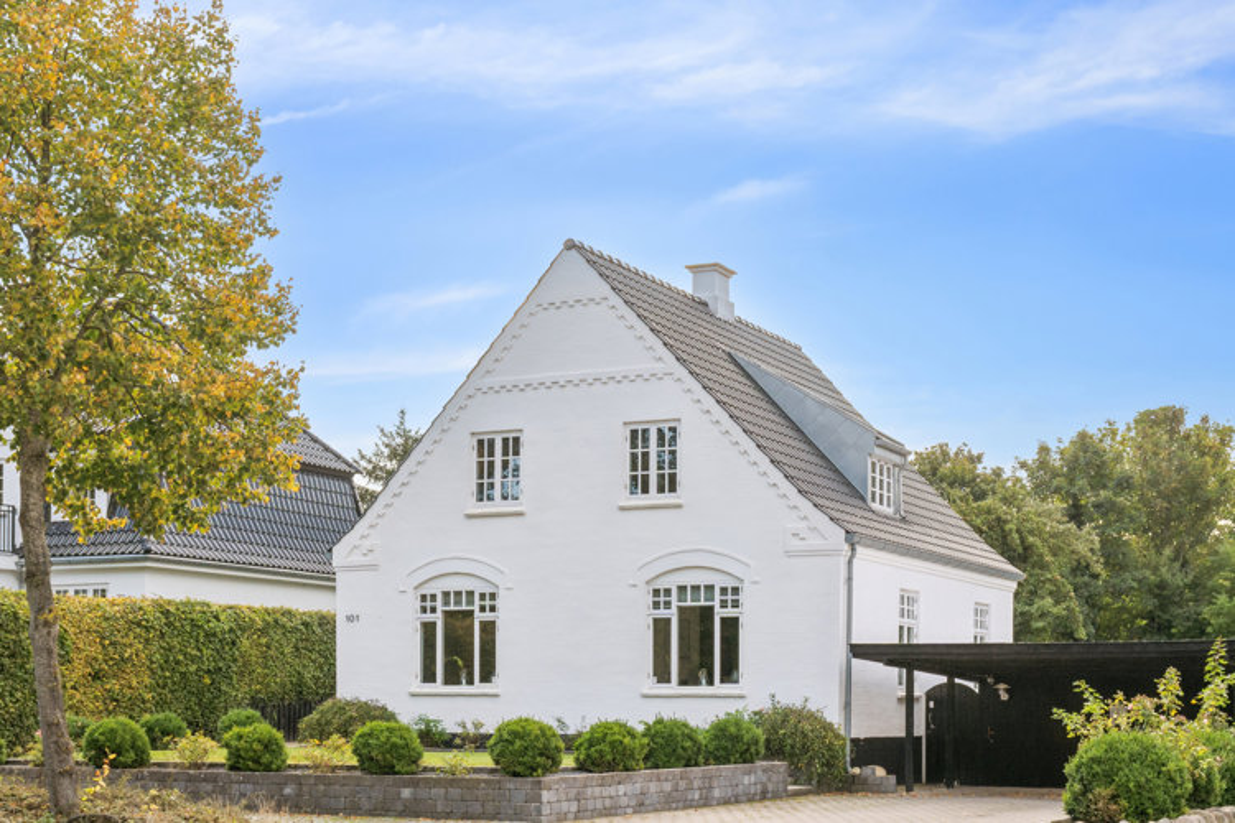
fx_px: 1749
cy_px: 412
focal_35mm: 51
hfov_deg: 38.9
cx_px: 618
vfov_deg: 26.5
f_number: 8
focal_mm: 34
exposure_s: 1/320
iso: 200
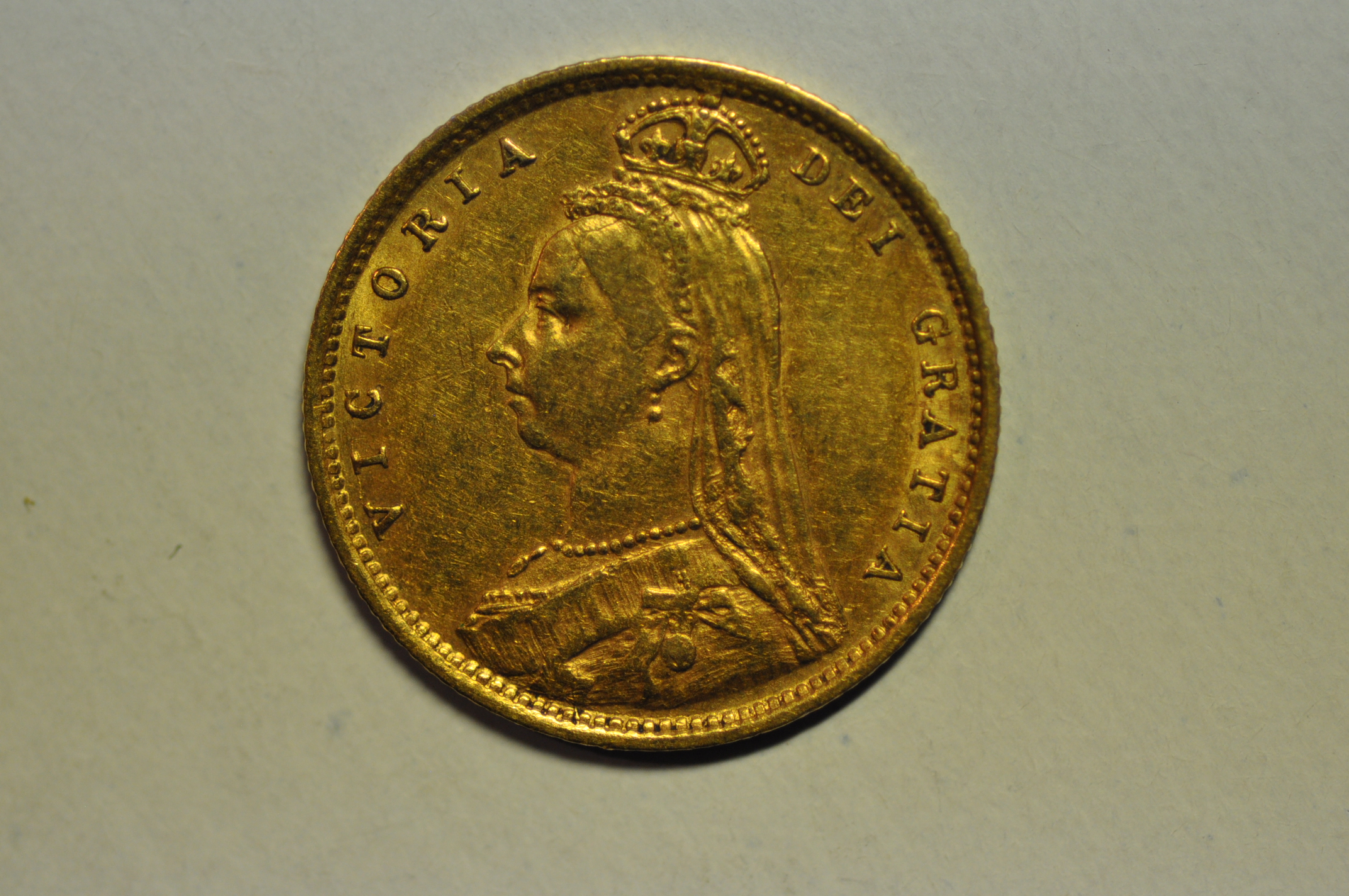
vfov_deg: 15.2
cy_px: 448
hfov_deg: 22.6
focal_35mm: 90
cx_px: 674
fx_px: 3368
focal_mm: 60
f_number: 4.2
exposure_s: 1/250
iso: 720
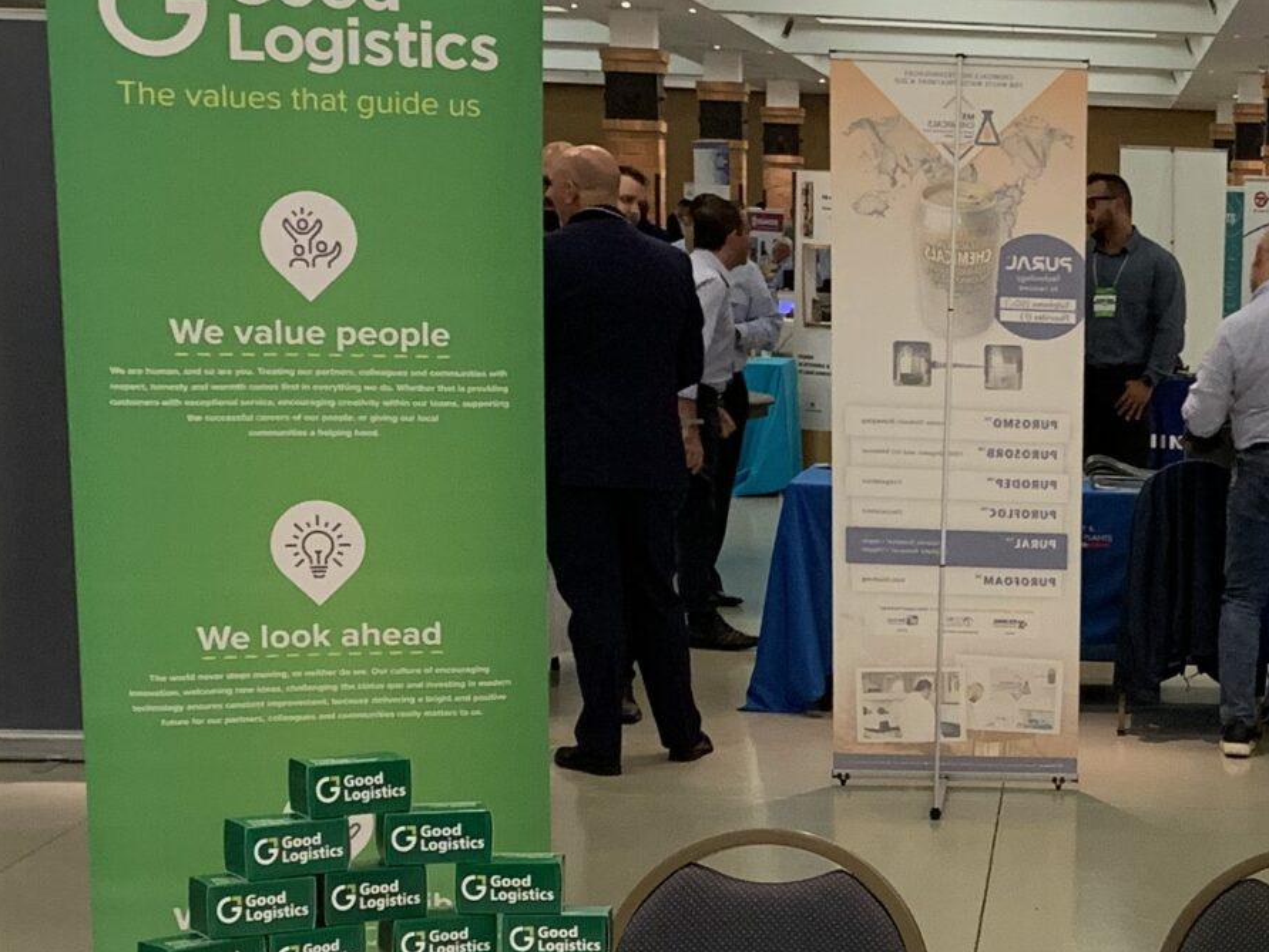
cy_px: 875
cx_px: 1316
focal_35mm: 84
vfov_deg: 17.3
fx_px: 3081
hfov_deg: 22.3
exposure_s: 1/60
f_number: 1.8
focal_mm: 4.25
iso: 160
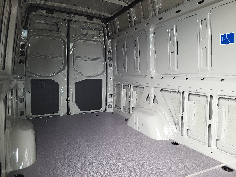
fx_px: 177
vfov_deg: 53.1
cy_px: 88
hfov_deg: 67.3
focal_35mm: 26
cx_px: 118
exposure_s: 1/120
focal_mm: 5.4
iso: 100
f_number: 1.8
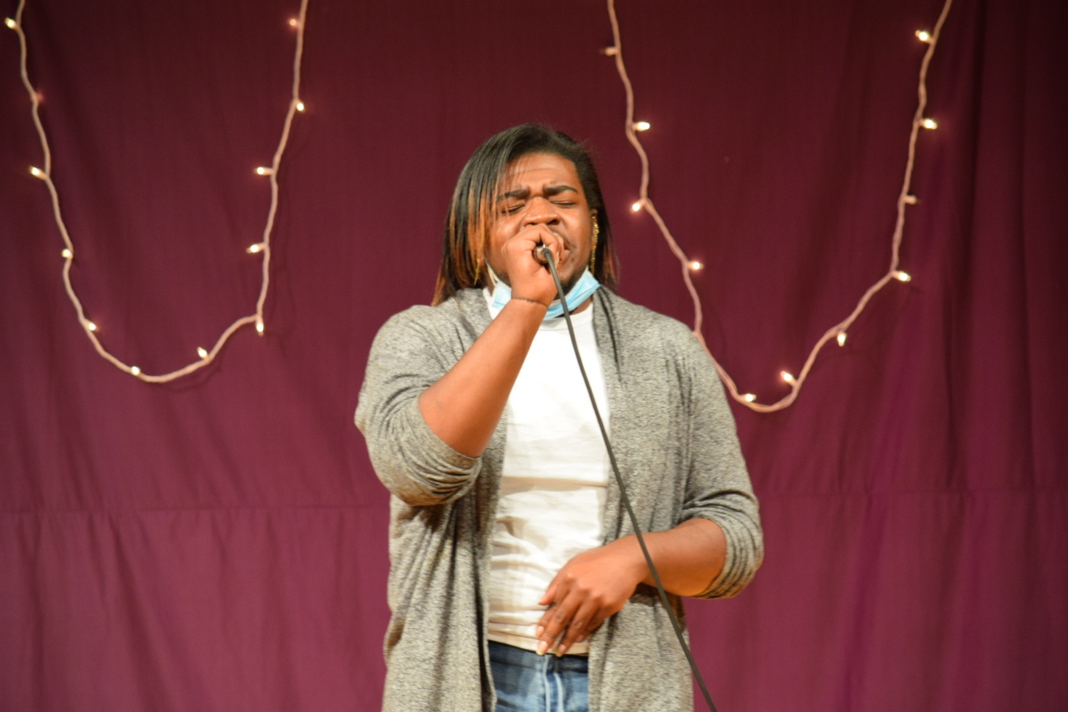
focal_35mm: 195
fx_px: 5785
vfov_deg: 7.0
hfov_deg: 10.5
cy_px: 356
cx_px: 534
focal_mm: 130
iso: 900
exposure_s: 1/60
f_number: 4.8
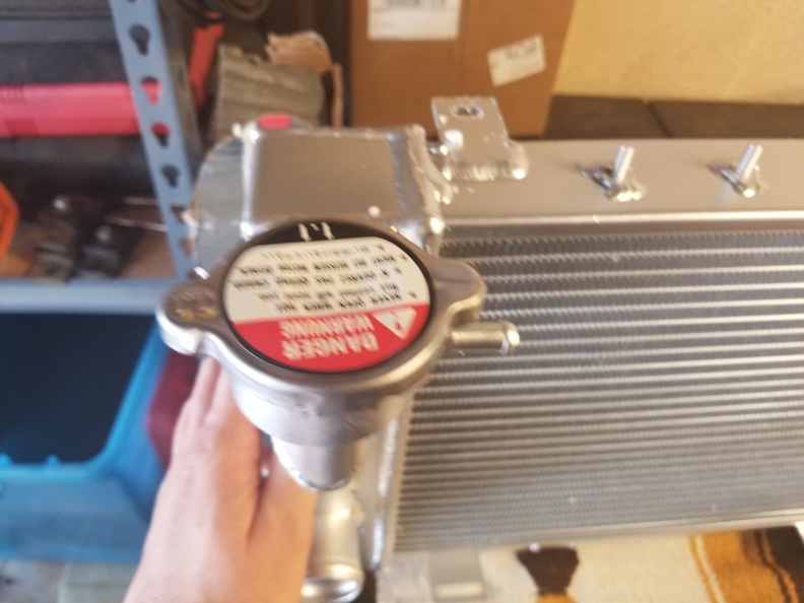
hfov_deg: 67.3
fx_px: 604
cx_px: 402
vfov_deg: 53.1
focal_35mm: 26
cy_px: 302
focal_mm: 4.25
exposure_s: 1/13
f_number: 1.7
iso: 200
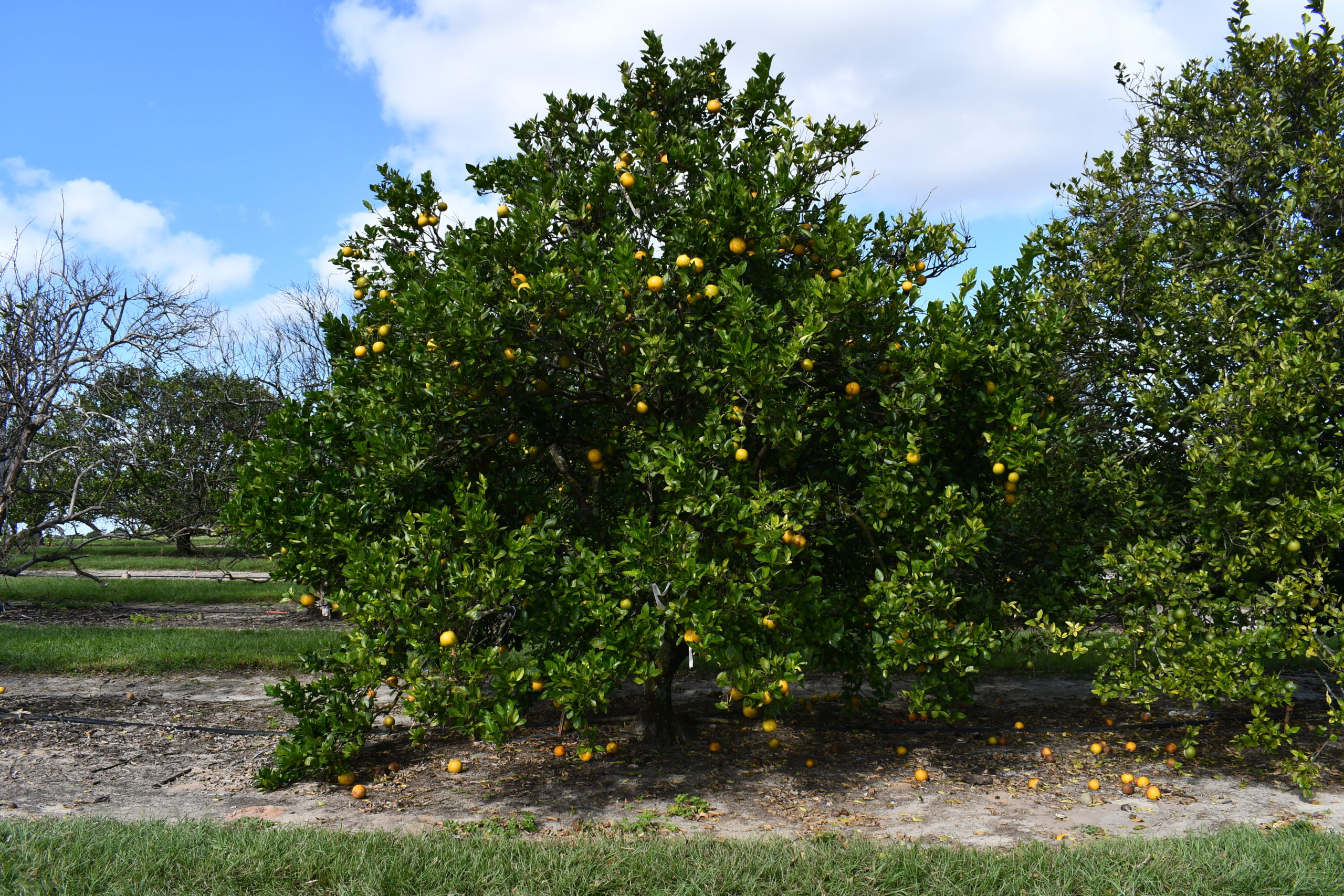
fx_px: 1120
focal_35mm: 30
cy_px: 448
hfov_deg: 61.9
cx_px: 672
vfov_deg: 43.6
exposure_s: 1/250
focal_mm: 20
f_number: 8
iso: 160
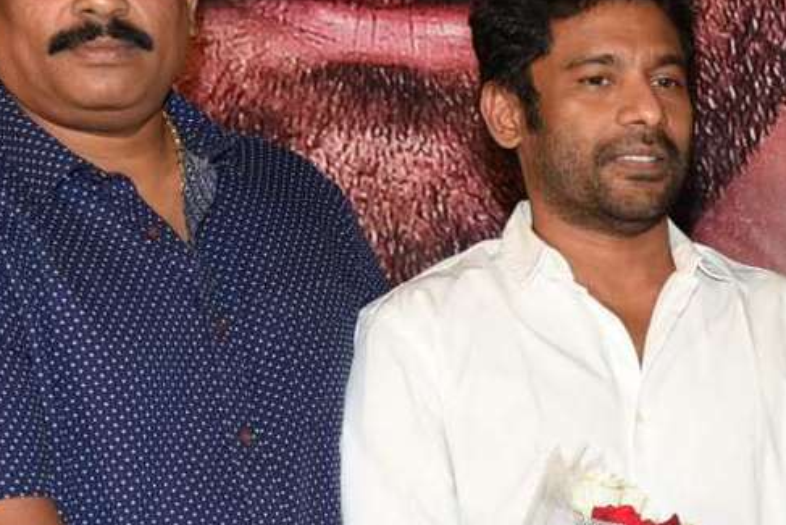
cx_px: 1156
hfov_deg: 11.9
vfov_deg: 8.2
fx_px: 3625
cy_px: 544
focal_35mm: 166
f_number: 6.3
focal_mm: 50
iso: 800
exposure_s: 1/125
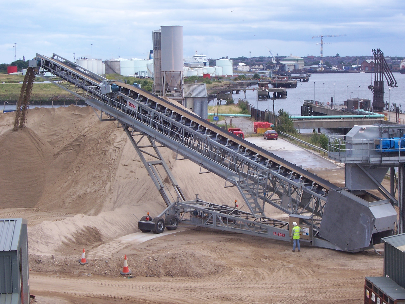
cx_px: 202
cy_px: 152
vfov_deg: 18.0
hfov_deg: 23.8
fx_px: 959
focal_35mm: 82
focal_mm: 13.5
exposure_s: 1/125
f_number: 8
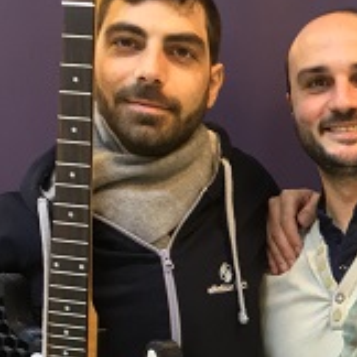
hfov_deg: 17.4
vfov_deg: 17.7
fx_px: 1108
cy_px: 379
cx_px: 441
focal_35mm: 95
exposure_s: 1/33
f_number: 2.2
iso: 160
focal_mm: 4.15
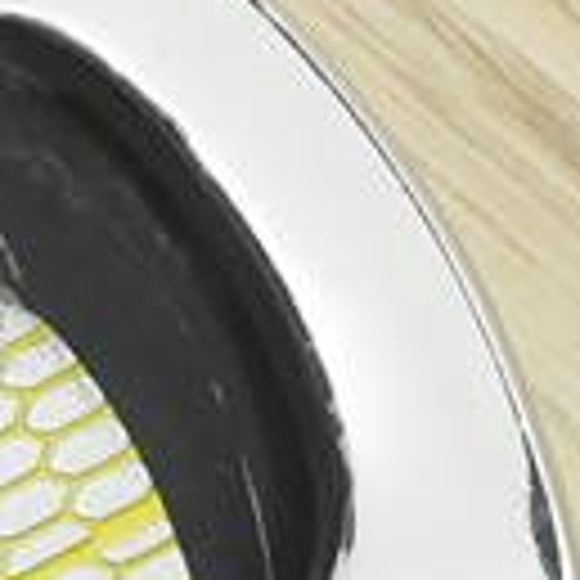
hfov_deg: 4.0
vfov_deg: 4.0
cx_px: -470
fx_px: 8303
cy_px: 1025
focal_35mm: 438
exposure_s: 1/50
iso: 1600
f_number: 4.5
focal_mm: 25
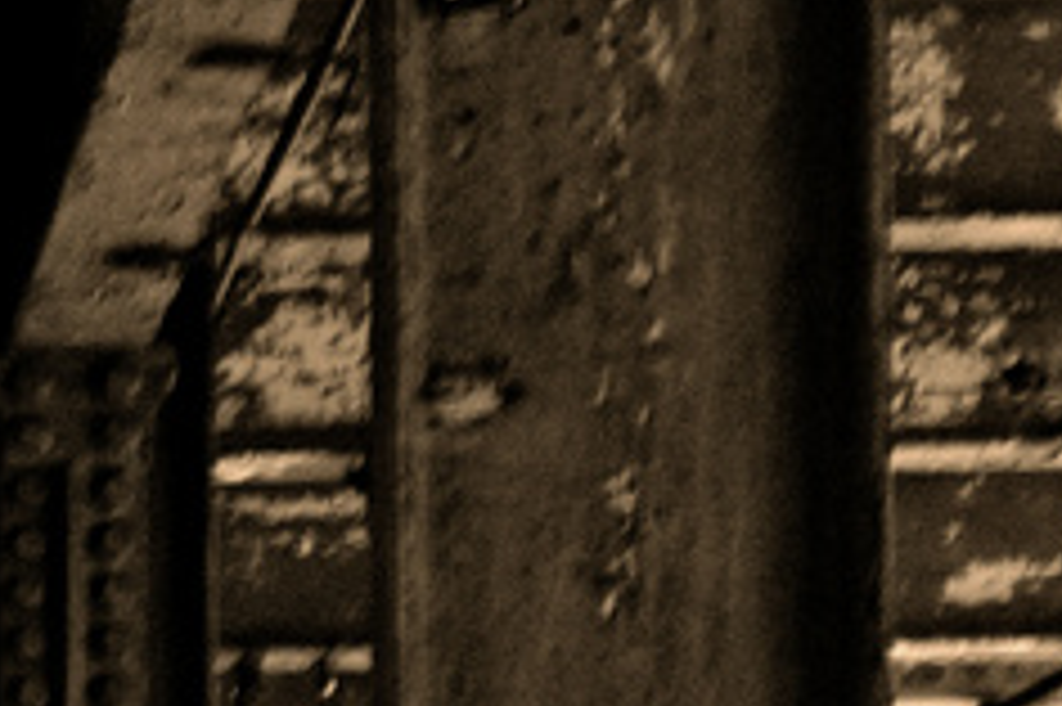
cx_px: -1530
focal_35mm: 268
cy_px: 1988
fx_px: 7900
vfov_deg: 4.9
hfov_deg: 7.2
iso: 200
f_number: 11
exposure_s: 1/2
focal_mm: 26
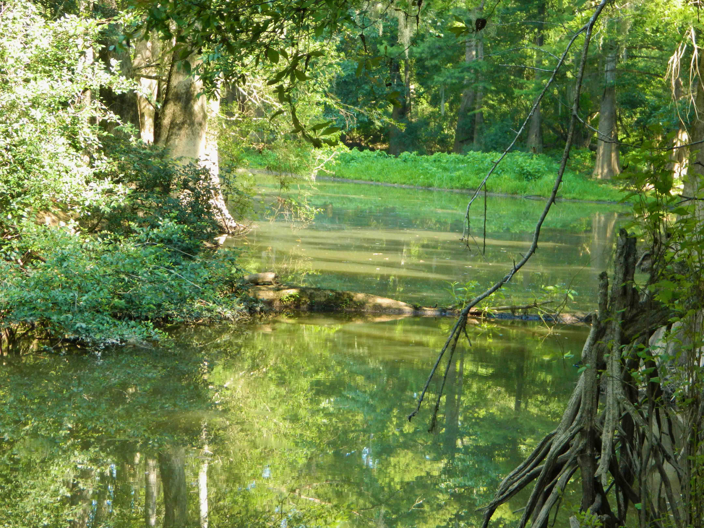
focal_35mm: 103
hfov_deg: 19.1
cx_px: 352
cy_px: 264
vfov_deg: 14.4
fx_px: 2095
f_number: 4.5
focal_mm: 18.6
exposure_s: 1/60
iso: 180
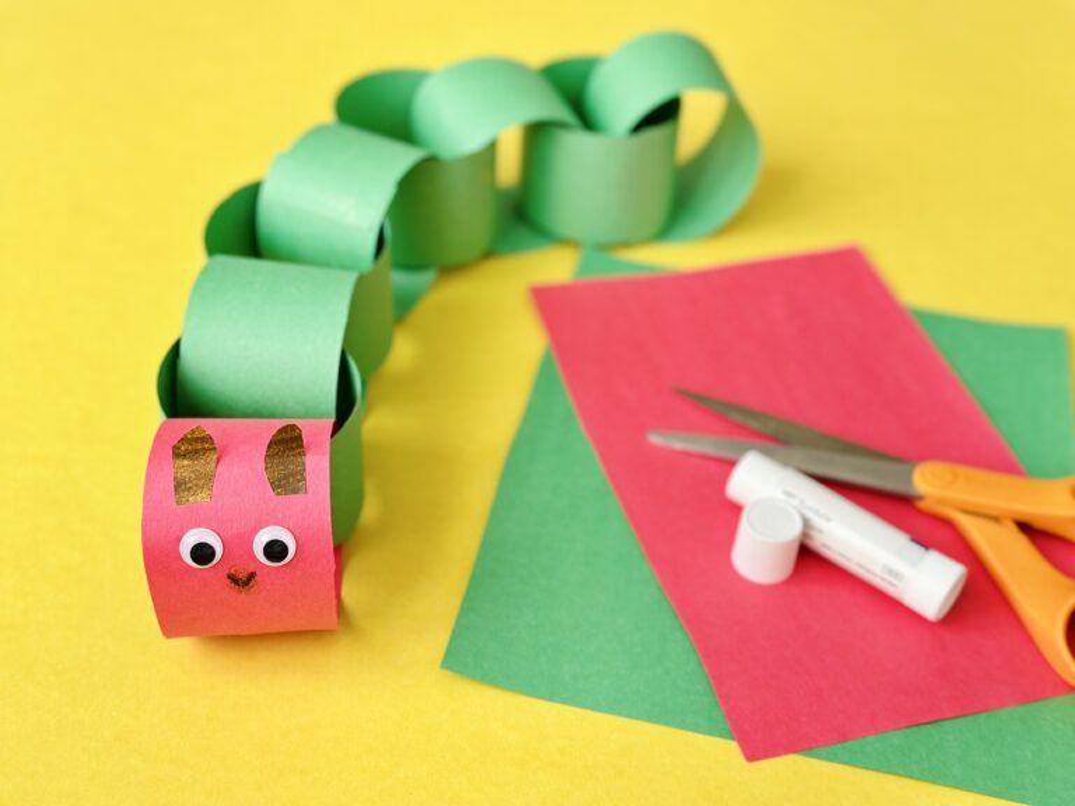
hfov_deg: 39.7
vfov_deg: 30.3
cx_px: 538
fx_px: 1491
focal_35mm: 48
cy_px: 403
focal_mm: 6.86
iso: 125
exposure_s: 1/65
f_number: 1.78
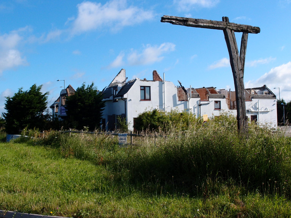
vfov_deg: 35.1
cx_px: 146
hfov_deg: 45.8
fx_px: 345
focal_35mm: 41
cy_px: 109
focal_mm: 8.99
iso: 100
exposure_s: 1/800
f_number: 4.5
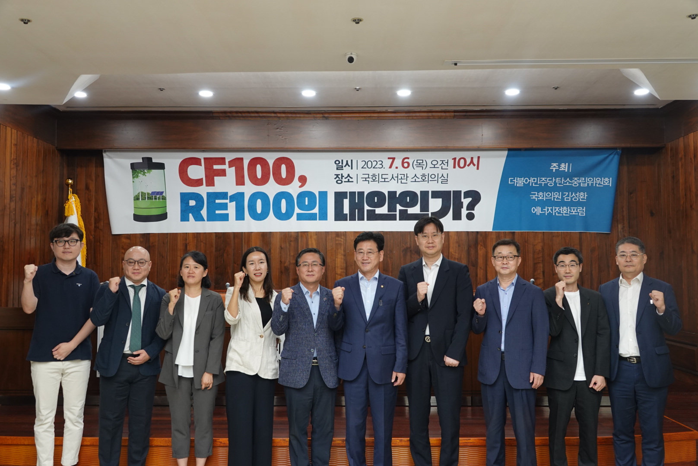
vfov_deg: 38.9
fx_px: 660
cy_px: 233
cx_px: 349
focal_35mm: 34
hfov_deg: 55.8
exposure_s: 1/40
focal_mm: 12.33
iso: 250
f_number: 2.8
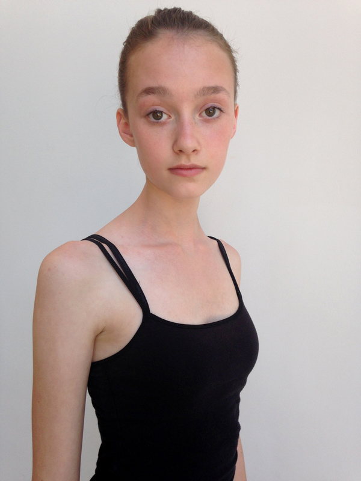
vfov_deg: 55.4
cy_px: 240
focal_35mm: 33
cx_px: 180
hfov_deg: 42.9
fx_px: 459
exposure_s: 1/120
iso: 50
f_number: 2.4
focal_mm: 4.12
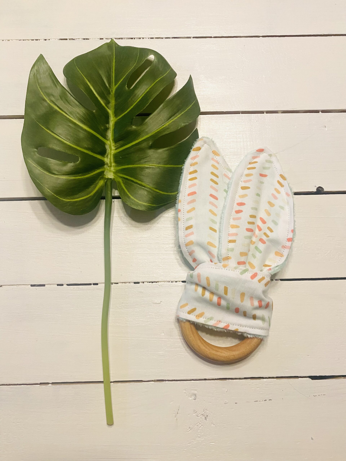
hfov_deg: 53.1
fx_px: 347
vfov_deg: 67.3
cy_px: 230
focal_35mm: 26
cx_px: 173
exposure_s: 1/58
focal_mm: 4.25
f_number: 1.8
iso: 250
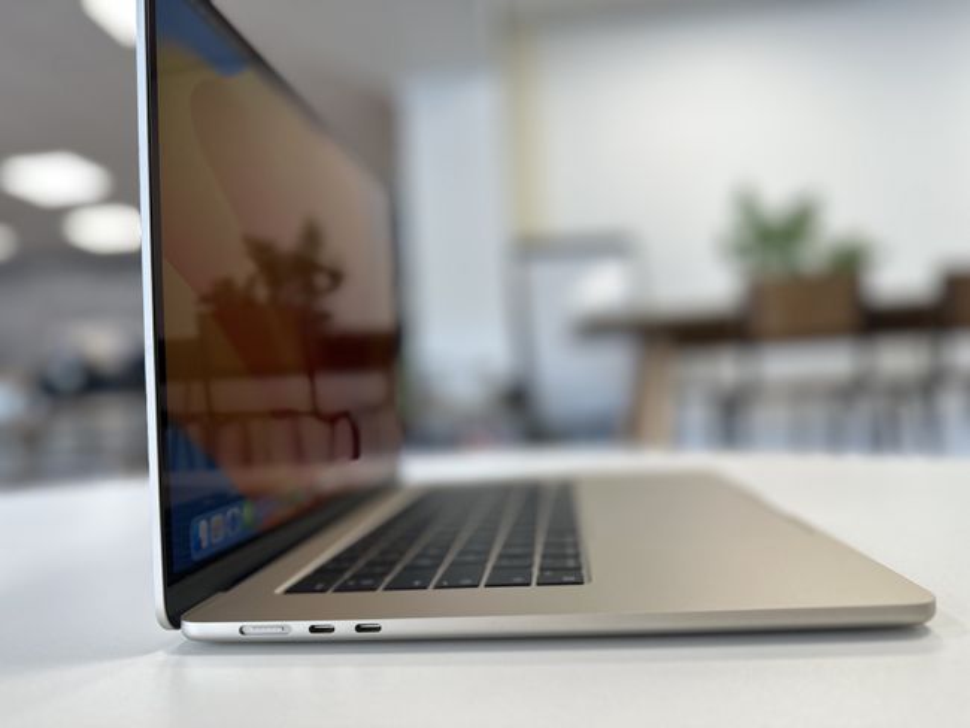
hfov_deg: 71.6
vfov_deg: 56.8
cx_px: 485
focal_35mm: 24
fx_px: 673
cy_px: 364
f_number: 1.78
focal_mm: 6.86
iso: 100
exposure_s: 1/100
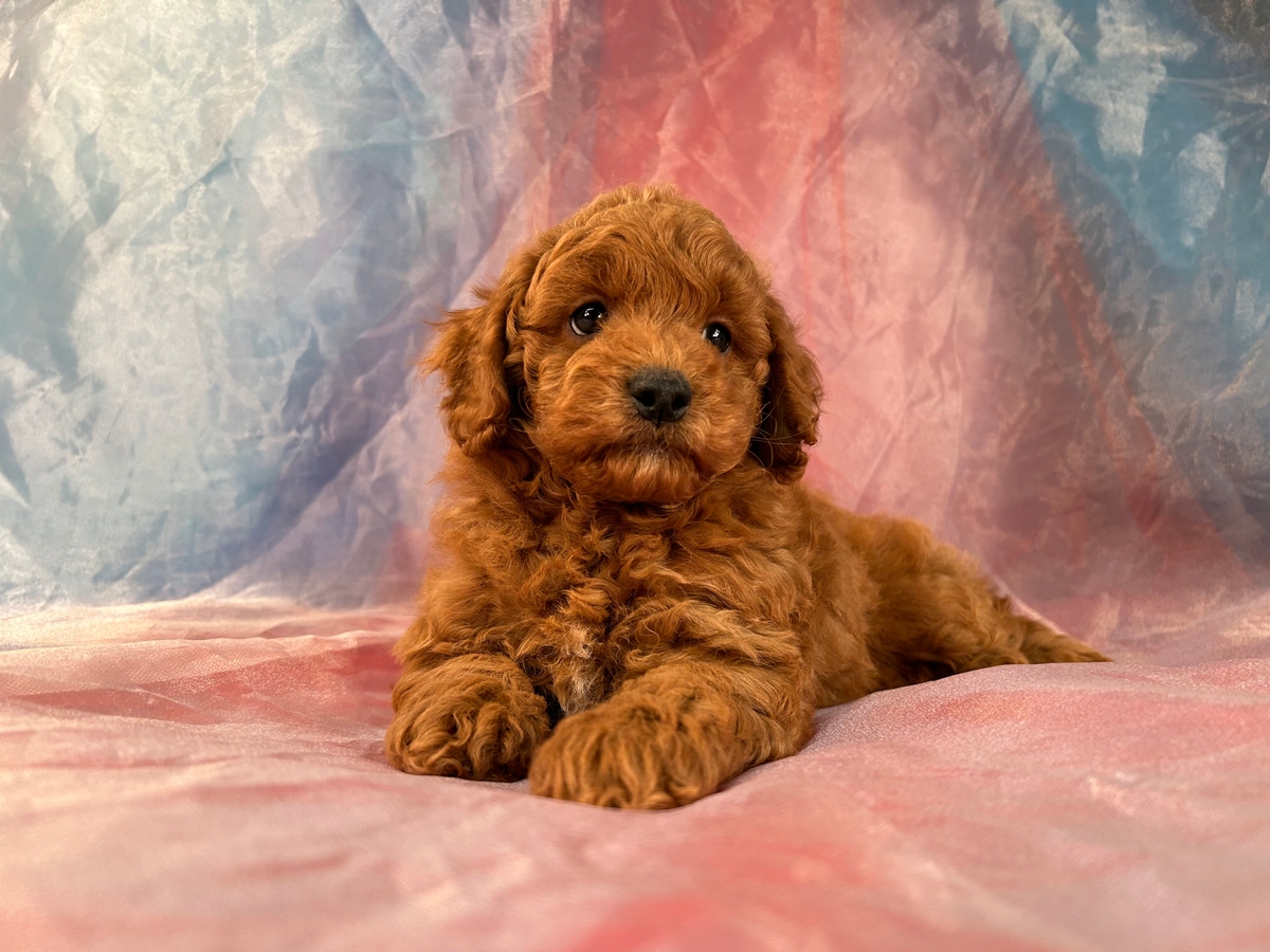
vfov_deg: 53.1
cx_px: 635
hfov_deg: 67.3
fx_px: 954
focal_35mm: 26
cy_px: 476
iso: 64
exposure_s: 1/120
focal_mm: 5.7
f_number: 1.5
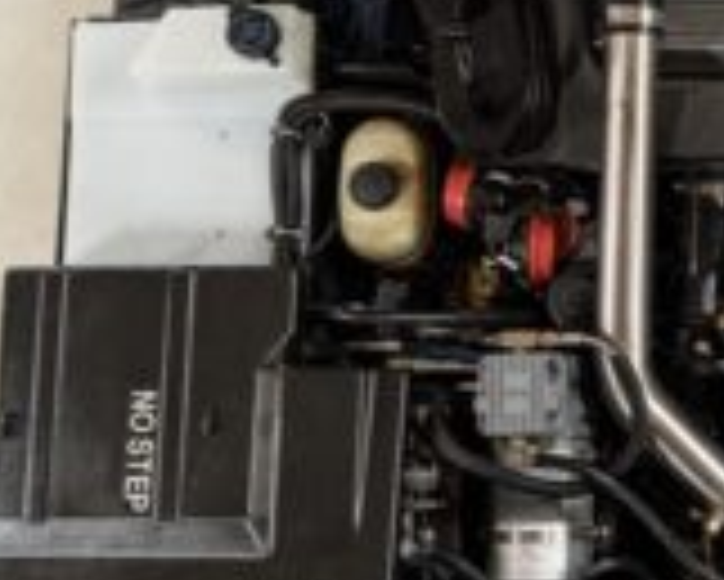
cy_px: 209
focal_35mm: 70
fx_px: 1501
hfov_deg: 24.4
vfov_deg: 21.8
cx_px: 881
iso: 500
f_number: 4
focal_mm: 30
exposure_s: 1/50
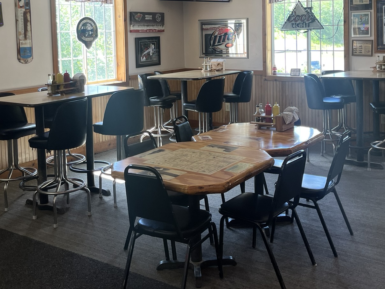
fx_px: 489
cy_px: 55
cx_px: 204
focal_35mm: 44
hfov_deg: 42.9
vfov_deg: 31.9
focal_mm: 5.1
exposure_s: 1/120
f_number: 1.6
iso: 100
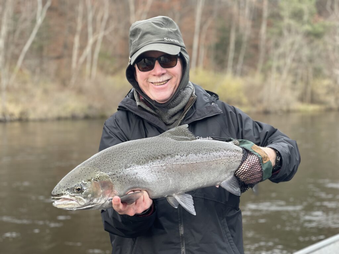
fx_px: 627
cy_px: 127
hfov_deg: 30.3
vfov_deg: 22.9
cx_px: 170
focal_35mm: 64
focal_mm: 7.5
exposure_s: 1/121
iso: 50
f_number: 2.2
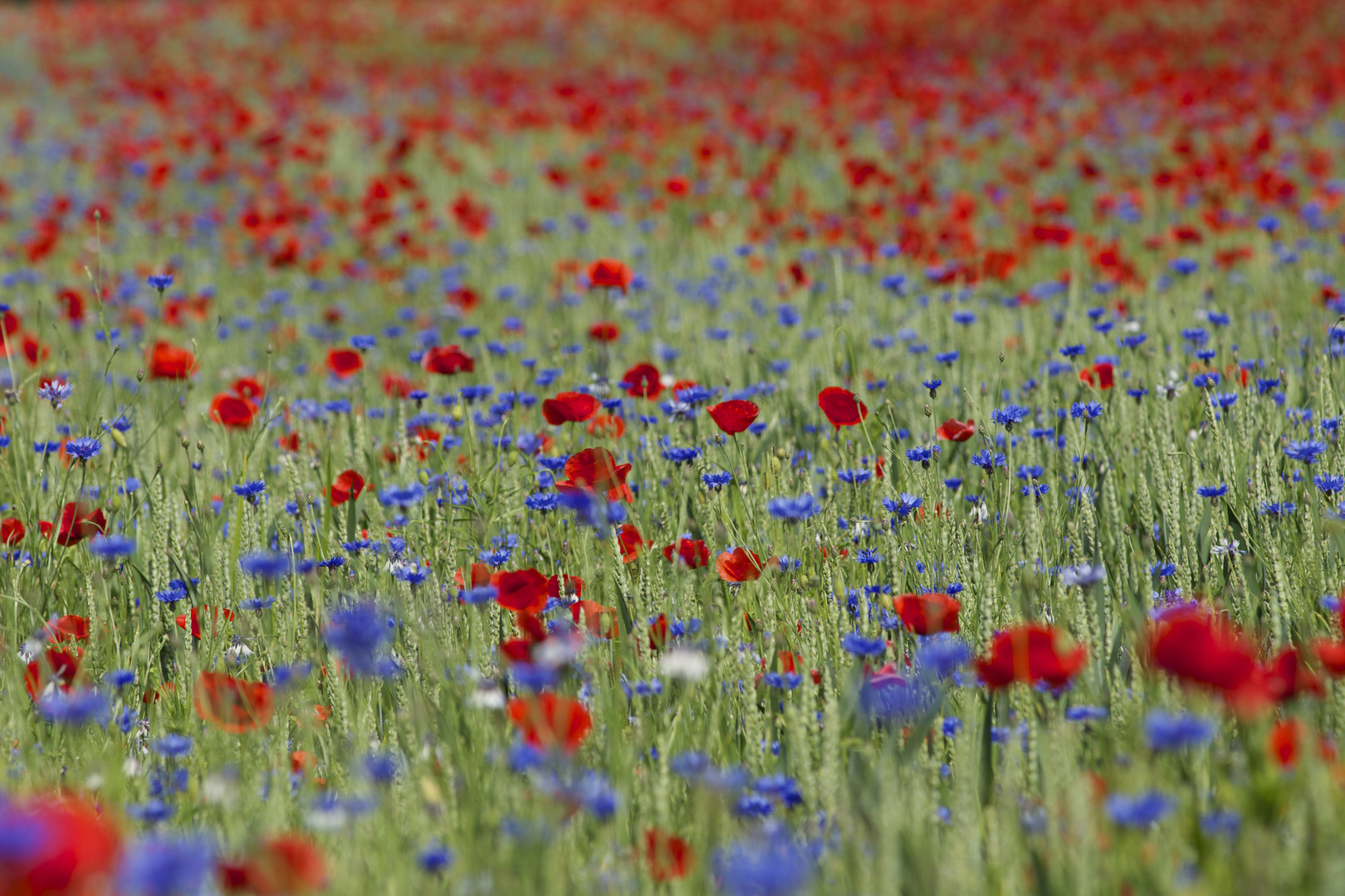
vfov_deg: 5.7
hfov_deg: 8.6
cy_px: 448
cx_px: 672
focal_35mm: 240
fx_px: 8966
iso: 100
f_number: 5.6
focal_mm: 160
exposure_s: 1/800
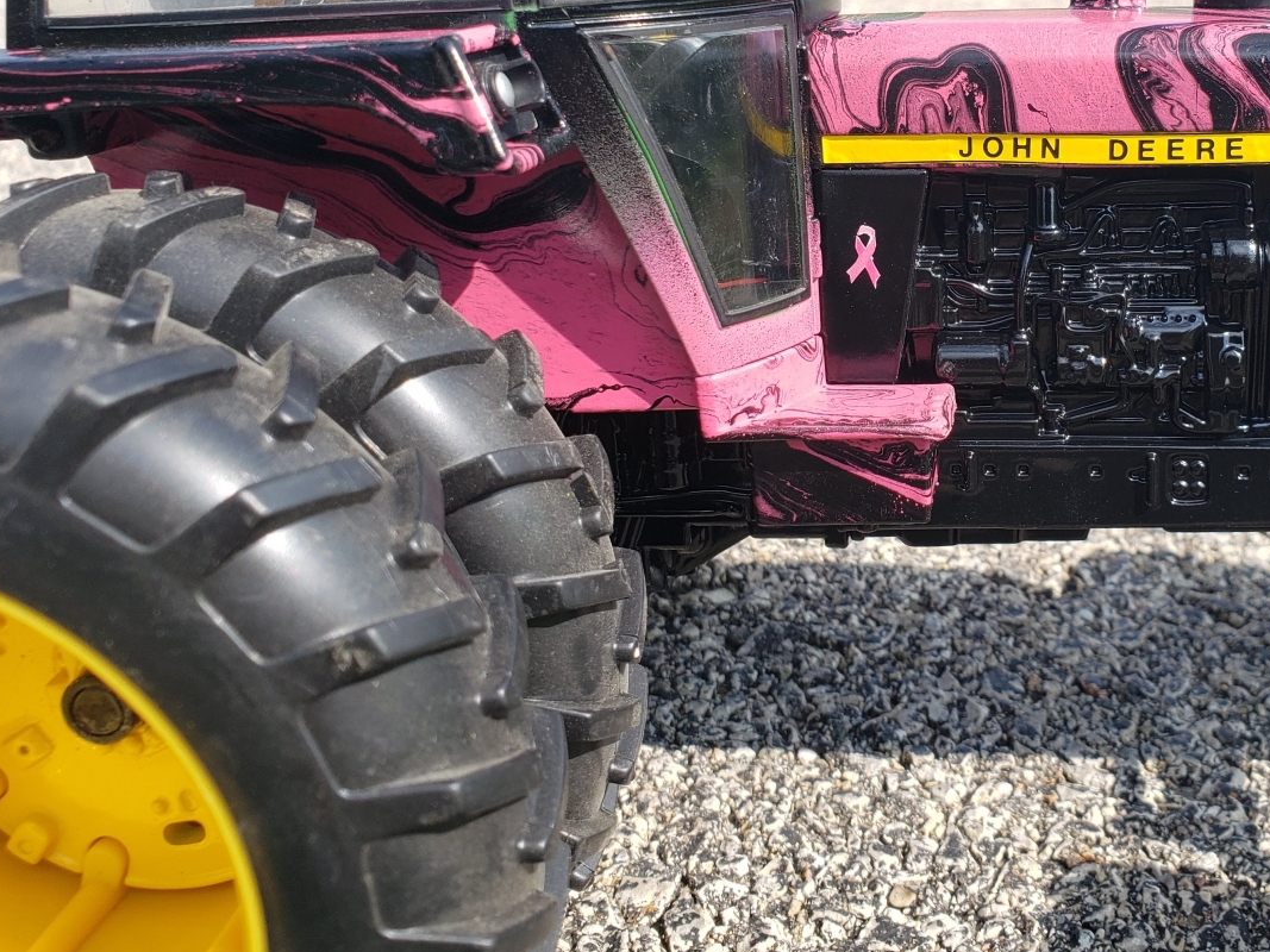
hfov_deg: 46.5
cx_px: 924
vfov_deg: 36.1
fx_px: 1431
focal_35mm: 39
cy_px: 255
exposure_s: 1/720
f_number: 2.4
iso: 50
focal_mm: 4.3
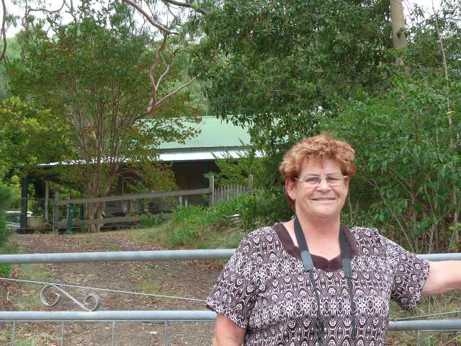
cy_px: 173
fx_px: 1345
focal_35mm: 101
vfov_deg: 14.6
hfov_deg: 19.4
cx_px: 230
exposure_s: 1/125
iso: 100
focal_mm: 10.1
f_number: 4
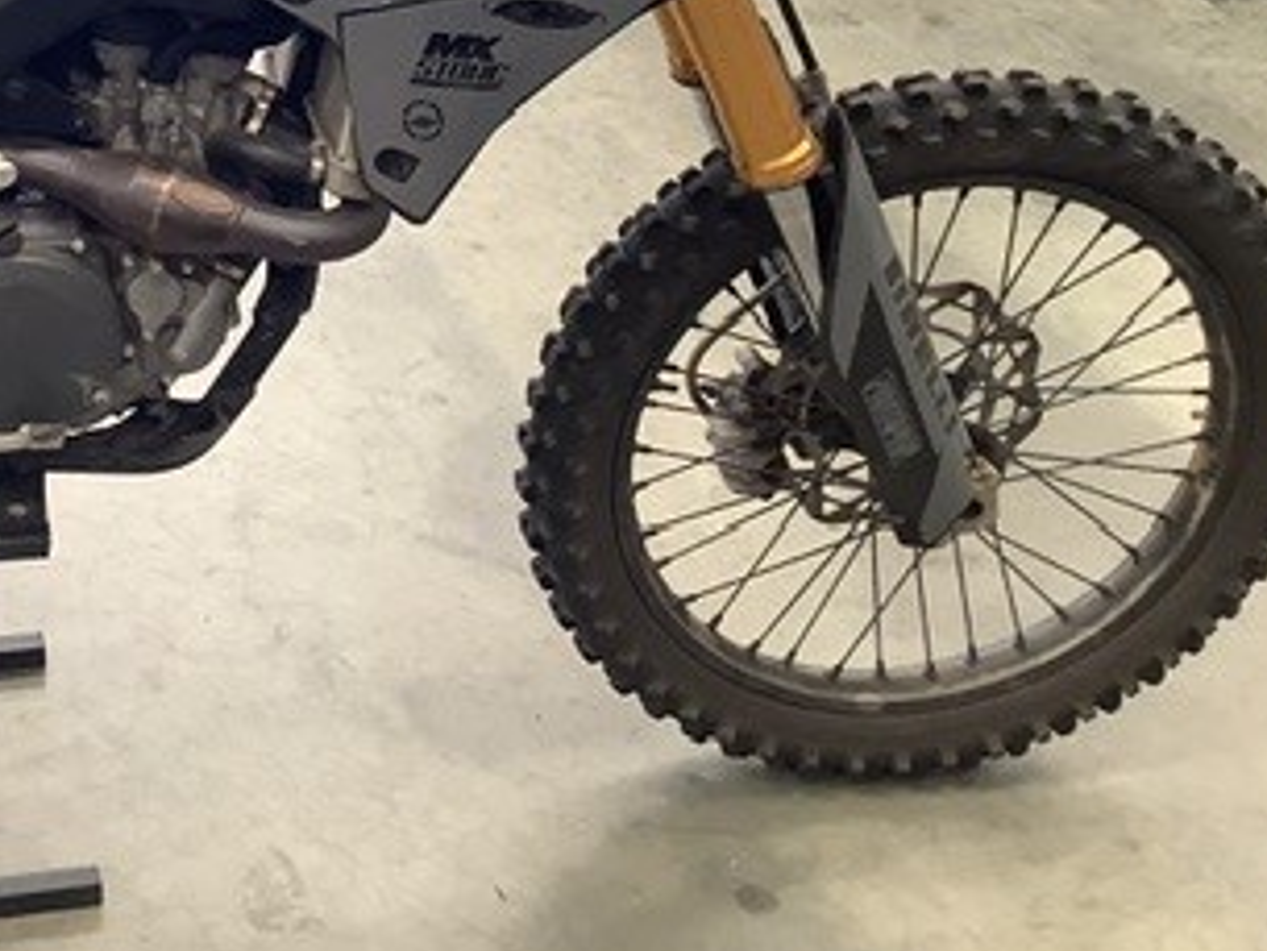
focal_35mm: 65
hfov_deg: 28.0
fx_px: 2380
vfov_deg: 22.0
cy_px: 83
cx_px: -4
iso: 125
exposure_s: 1/60
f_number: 2.4
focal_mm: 3.3
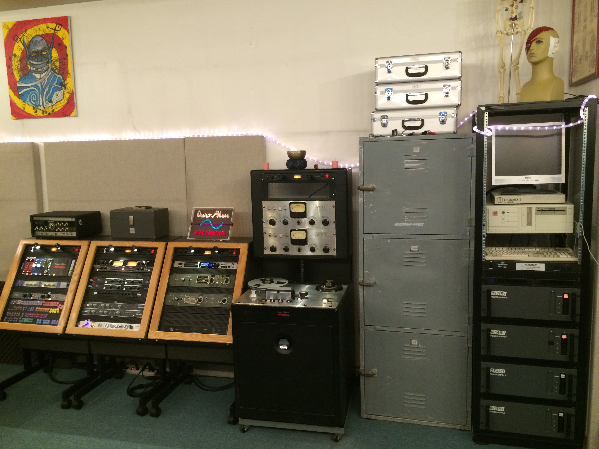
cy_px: 224
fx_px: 502
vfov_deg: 48.2
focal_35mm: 29
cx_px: 300
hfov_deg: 61.7
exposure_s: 1/24
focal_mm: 4.15
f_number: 2.2
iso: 250
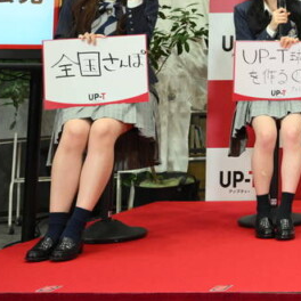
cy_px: -27
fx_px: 974
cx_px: 514
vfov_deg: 17.0
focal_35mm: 99
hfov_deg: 15.5
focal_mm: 30
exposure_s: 1/200
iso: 2500
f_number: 6.3
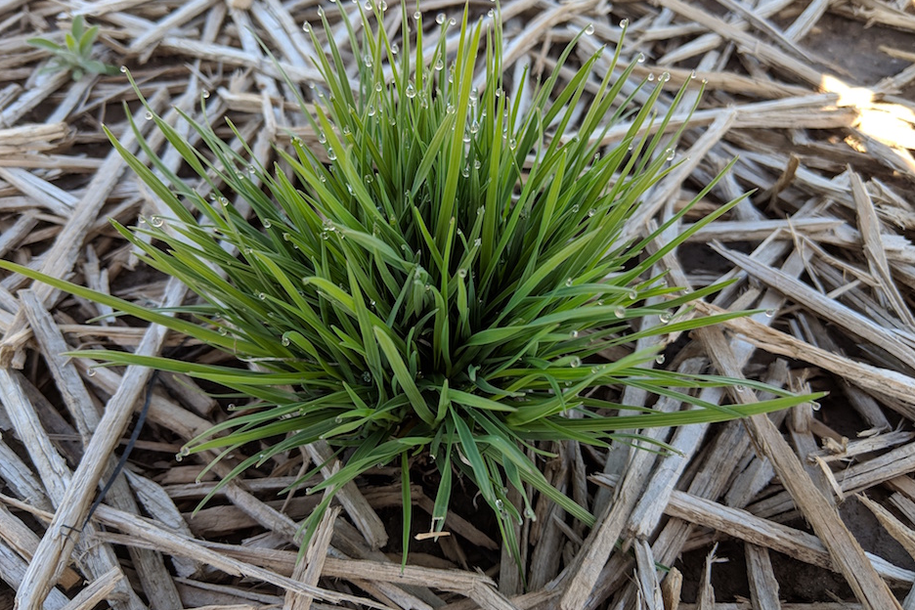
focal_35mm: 30
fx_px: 762
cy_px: 308
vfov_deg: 43.6
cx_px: 461
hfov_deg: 61.9
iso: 50
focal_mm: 4.44
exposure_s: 1/282
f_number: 1.8
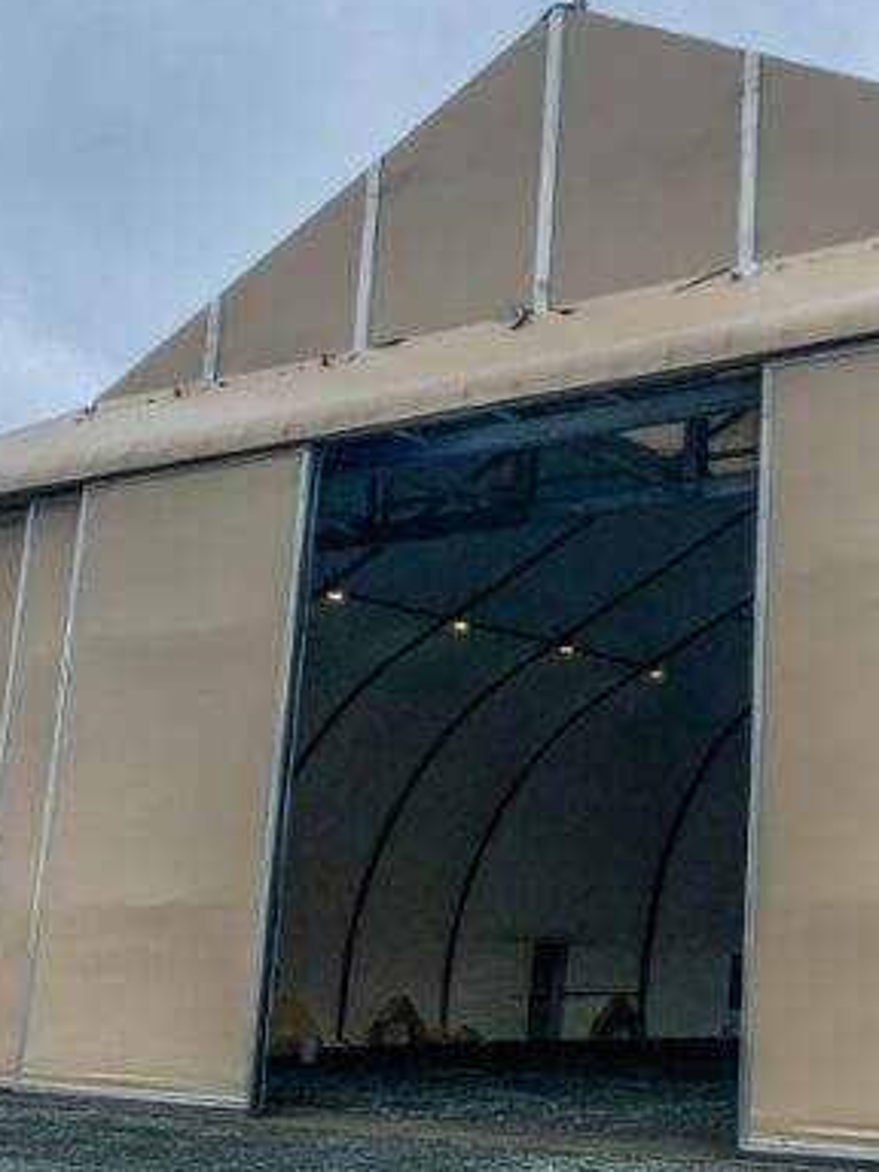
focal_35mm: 52
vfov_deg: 36.8
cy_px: 568
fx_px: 1761
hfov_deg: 27.0
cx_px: 809
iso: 25
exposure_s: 1/608
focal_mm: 4.25
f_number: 1.8
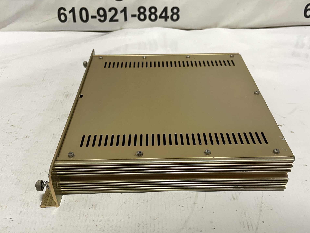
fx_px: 313
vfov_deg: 40.4
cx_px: 155
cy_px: 147
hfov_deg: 52.6
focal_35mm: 35
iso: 125
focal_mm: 4.2
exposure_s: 1/60
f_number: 1.6
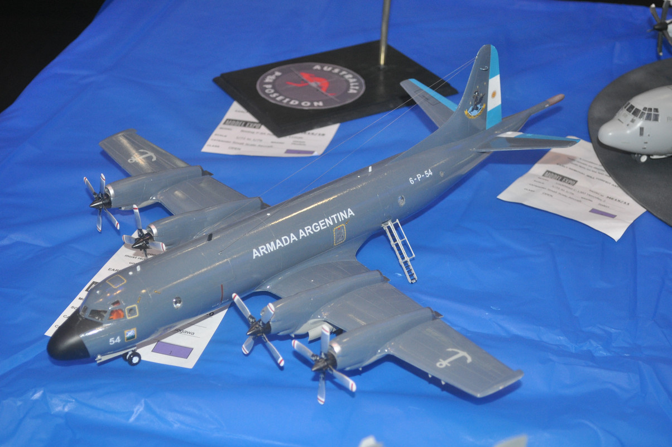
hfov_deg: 33.4
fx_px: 1119
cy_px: 224
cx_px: 336
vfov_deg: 22.6
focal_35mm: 60
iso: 800
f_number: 5.3
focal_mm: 40
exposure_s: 1/60
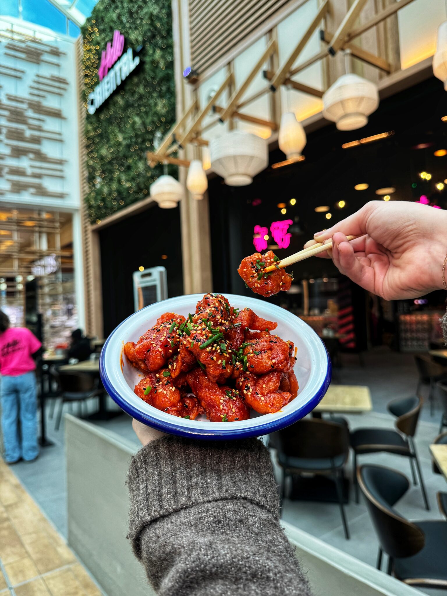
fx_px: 413
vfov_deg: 71.6
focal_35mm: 24
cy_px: 298
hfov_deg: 56.8
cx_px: 224
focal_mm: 6.76
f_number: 1.78
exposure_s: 1/220
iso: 64
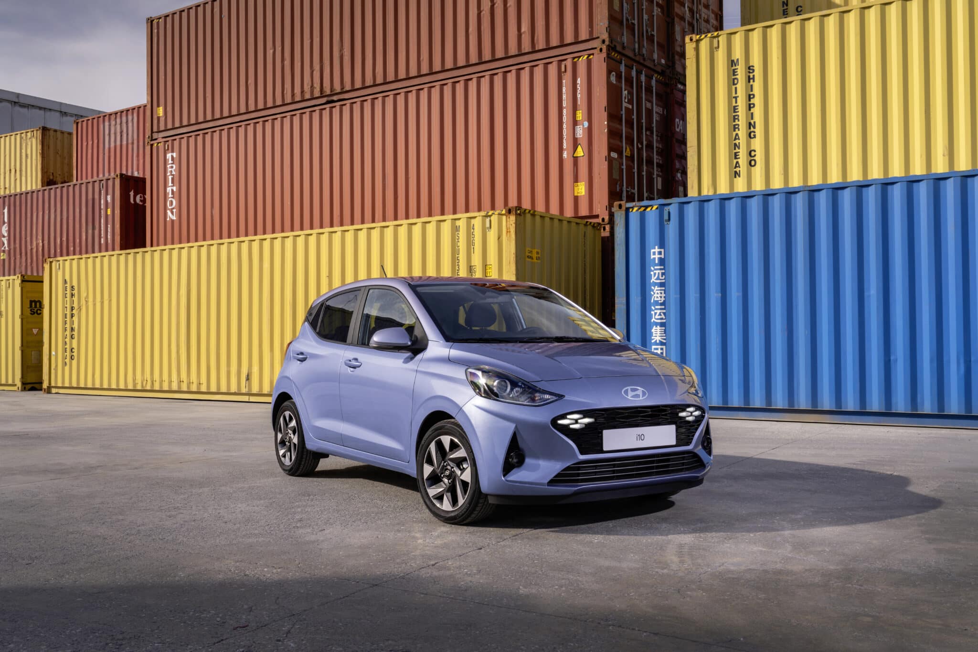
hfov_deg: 57.2
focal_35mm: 33
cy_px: 326
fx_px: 896
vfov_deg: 40.0
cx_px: 489
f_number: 11
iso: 100
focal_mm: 33
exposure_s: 1/40
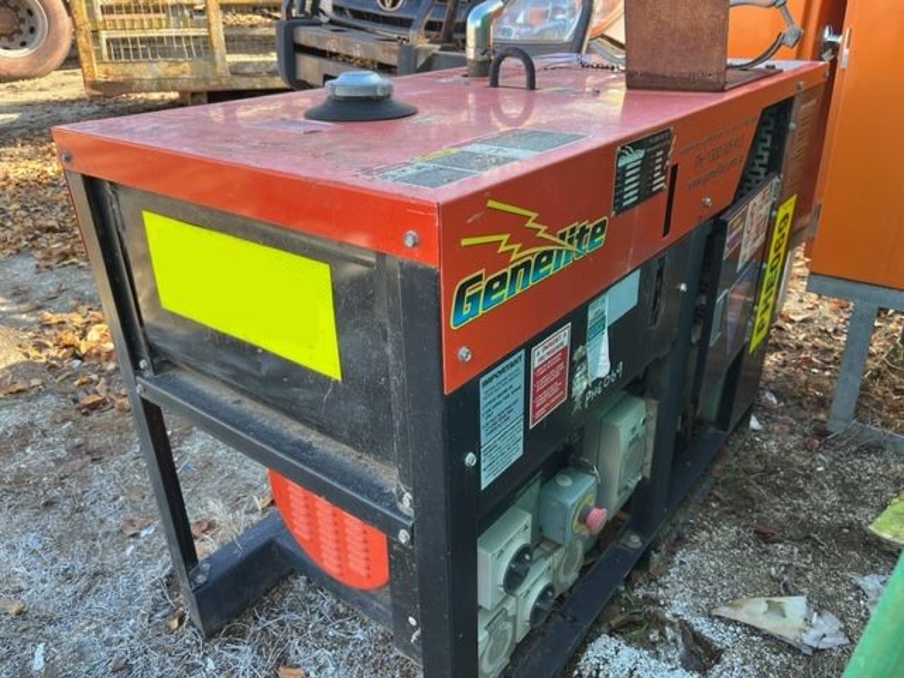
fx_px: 679
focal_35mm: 26
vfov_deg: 53.1
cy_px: 339
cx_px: 452
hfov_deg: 67.3
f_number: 1.6
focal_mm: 5.1
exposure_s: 1/122
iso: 40
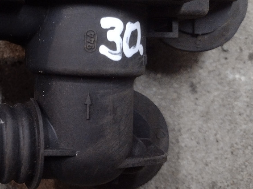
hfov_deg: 29.4
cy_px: 28
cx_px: -6
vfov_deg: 23.5
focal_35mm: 61
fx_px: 446
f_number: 1.7
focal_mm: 3.93
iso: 64
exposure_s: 1/100
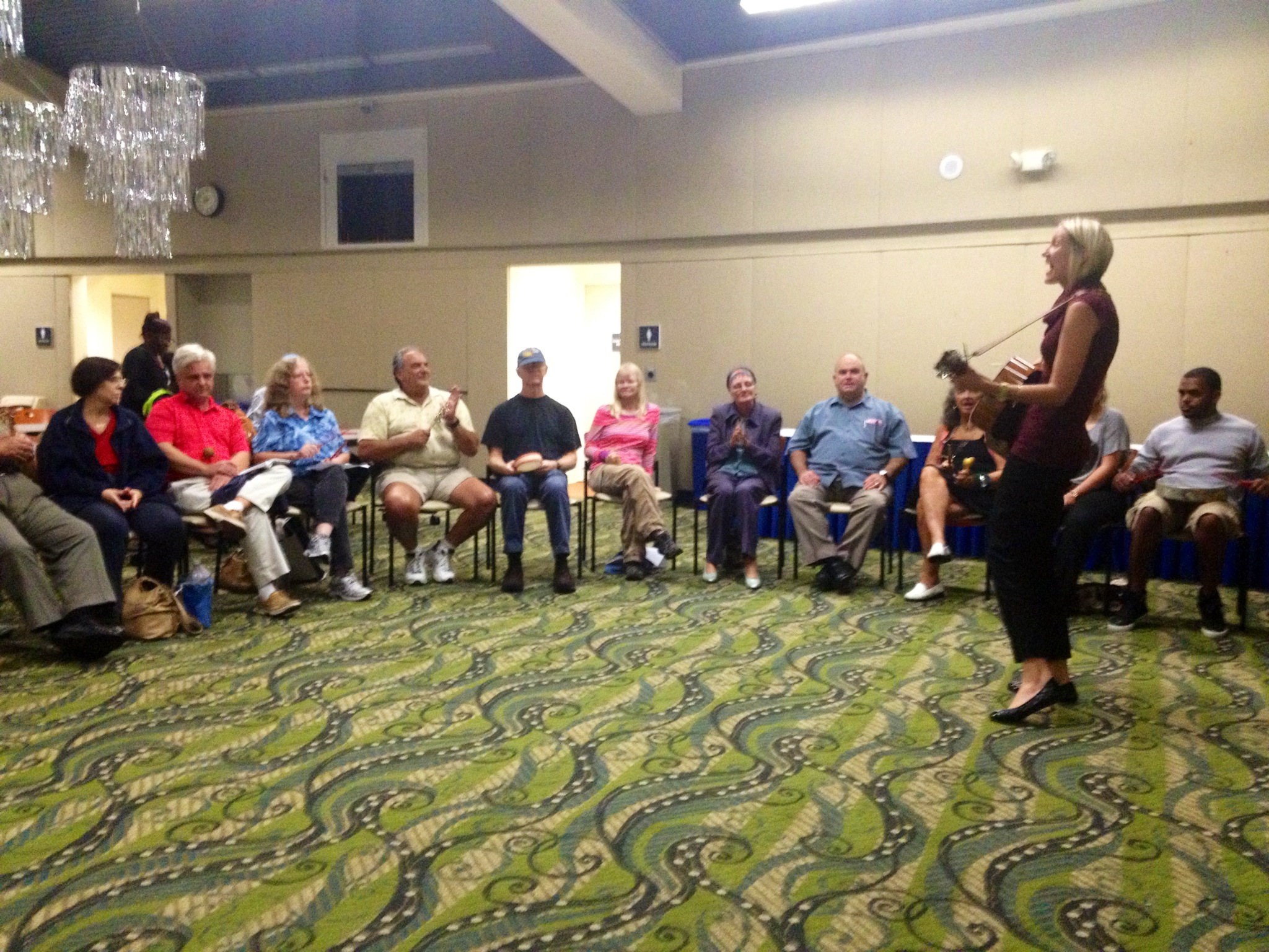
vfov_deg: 40.7
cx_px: 634
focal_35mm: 35
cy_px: 476
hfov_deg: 52.6
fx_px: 1283
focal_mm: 4.28
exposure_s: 1/15
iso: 400
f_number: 2.4
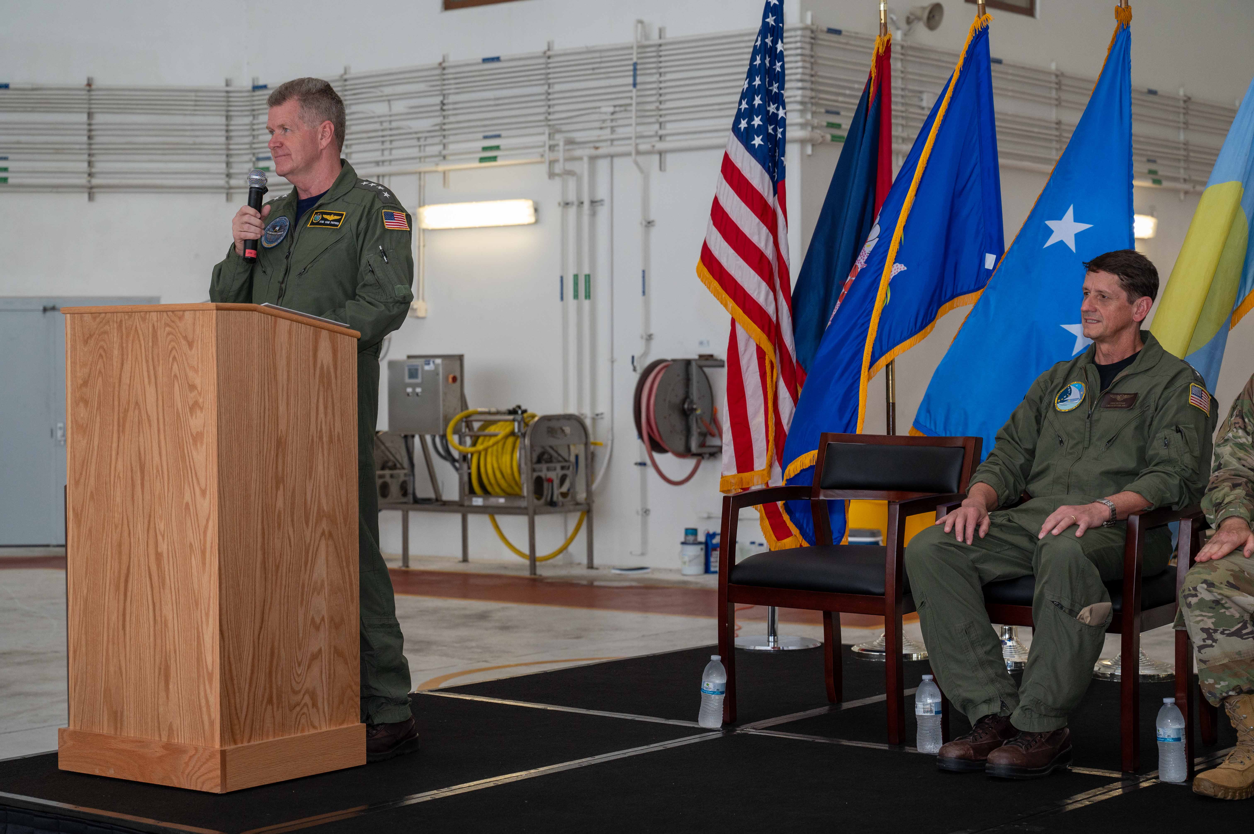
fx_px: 2297
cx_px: 627
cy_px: 417
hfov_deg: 30.5
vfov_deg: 20.6
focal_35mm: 66
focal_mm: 66
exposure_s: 1/200
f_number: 5
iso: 800
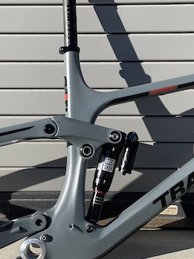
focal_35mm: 61
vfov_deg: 31.6
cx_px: 111
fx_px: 456
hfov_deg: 24.0
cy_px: 107
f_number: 1.6
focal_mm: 4.2
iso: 32
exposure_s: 1/2506
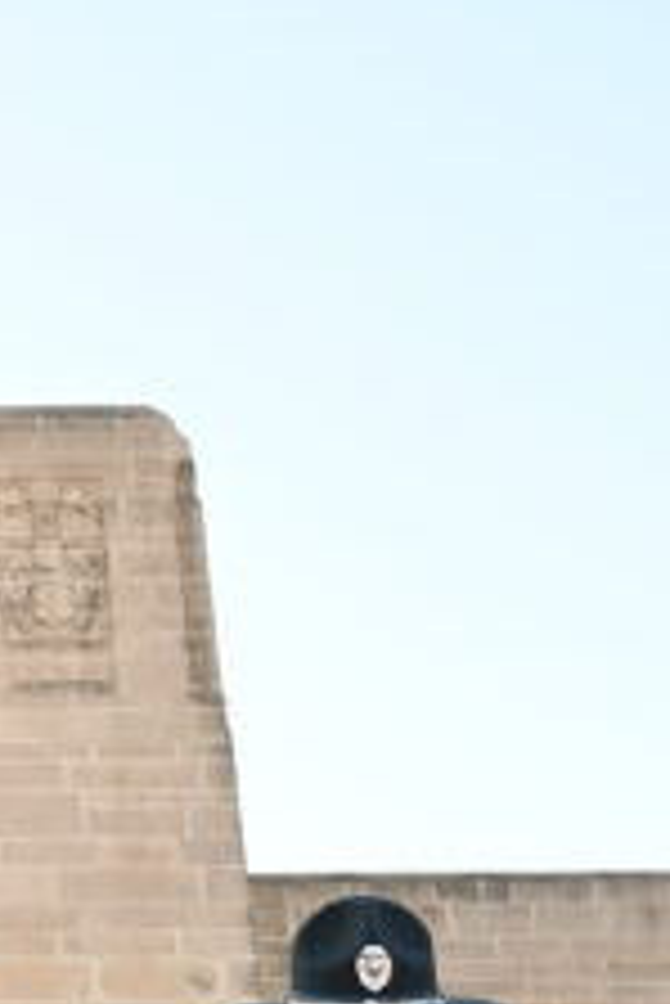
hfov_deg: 10.2
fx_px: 3456
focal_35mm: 124
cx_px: -663
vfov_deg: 16.4
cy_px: 846
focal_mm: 18
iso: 280
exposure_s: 1/250
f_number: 4
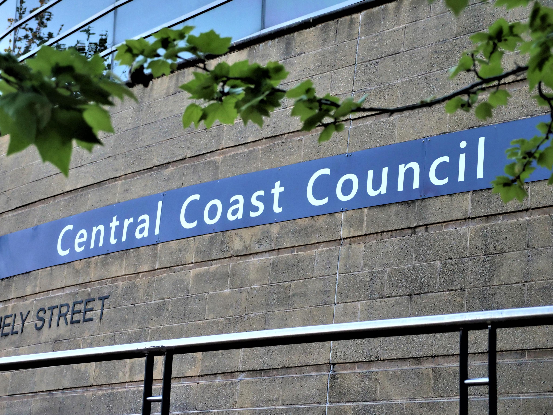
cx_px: 266
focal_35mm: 85
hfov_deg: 23.0
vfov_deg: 17.4
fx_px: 1358
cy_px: 234
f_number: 2.8
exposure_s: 1/80
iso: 1250
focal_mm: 35
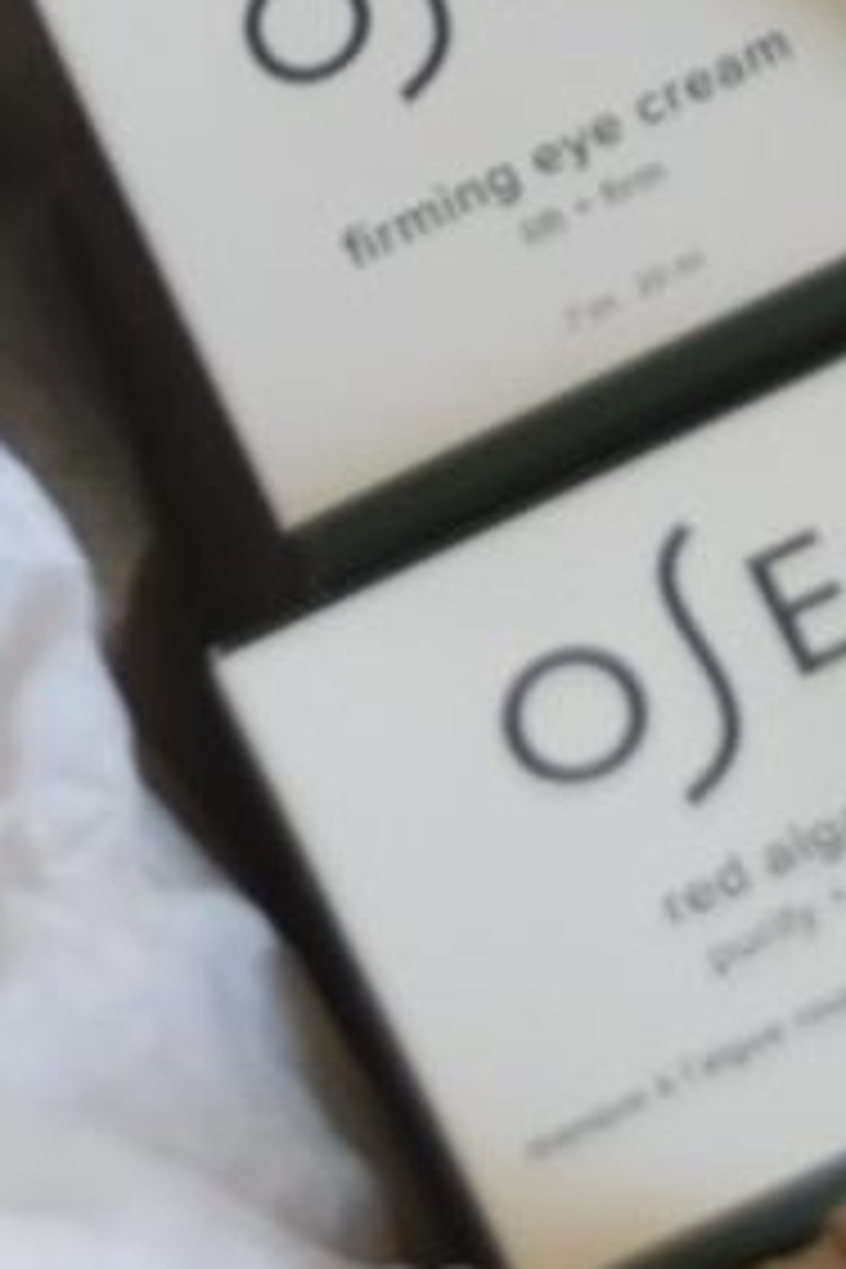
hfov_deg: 3.2
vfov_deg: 4.7
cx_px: 515
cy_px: -1602
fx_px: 14980
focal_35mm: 425
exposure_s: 1/160
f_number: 2.2
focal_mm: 50
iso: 400
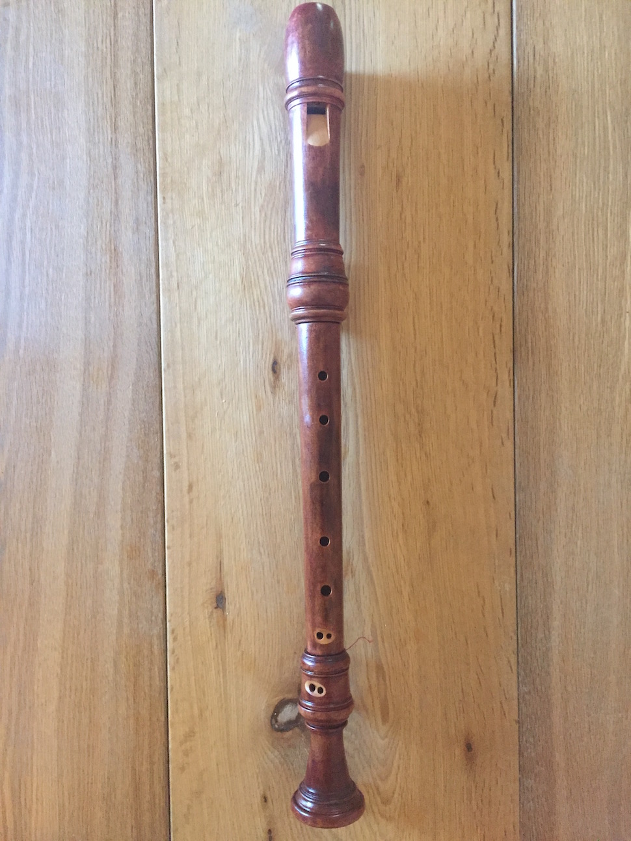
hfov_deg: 48.2
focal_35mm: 29
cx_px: 316
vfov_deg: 61.7
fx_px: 705
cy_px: 420
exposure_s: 1/17
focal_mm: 4.15
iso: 250
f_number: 2.2
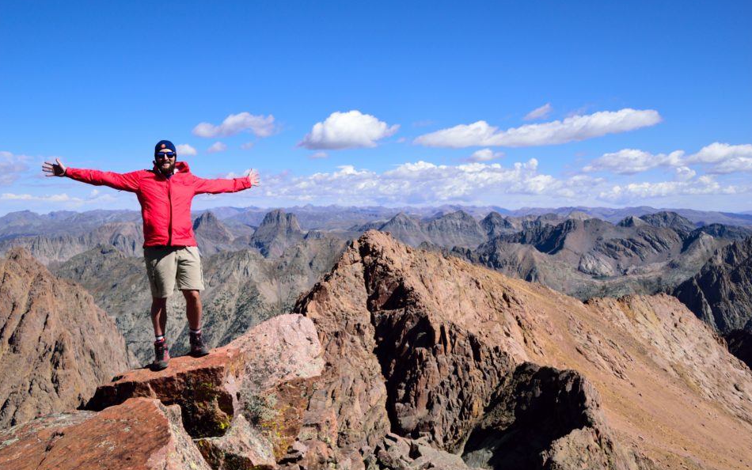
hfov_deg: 56.7
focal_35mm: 34
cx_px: 376
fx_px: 697
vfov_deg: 37.3
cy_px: 219
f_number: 11
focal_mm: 22
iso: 320
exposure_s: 1/500
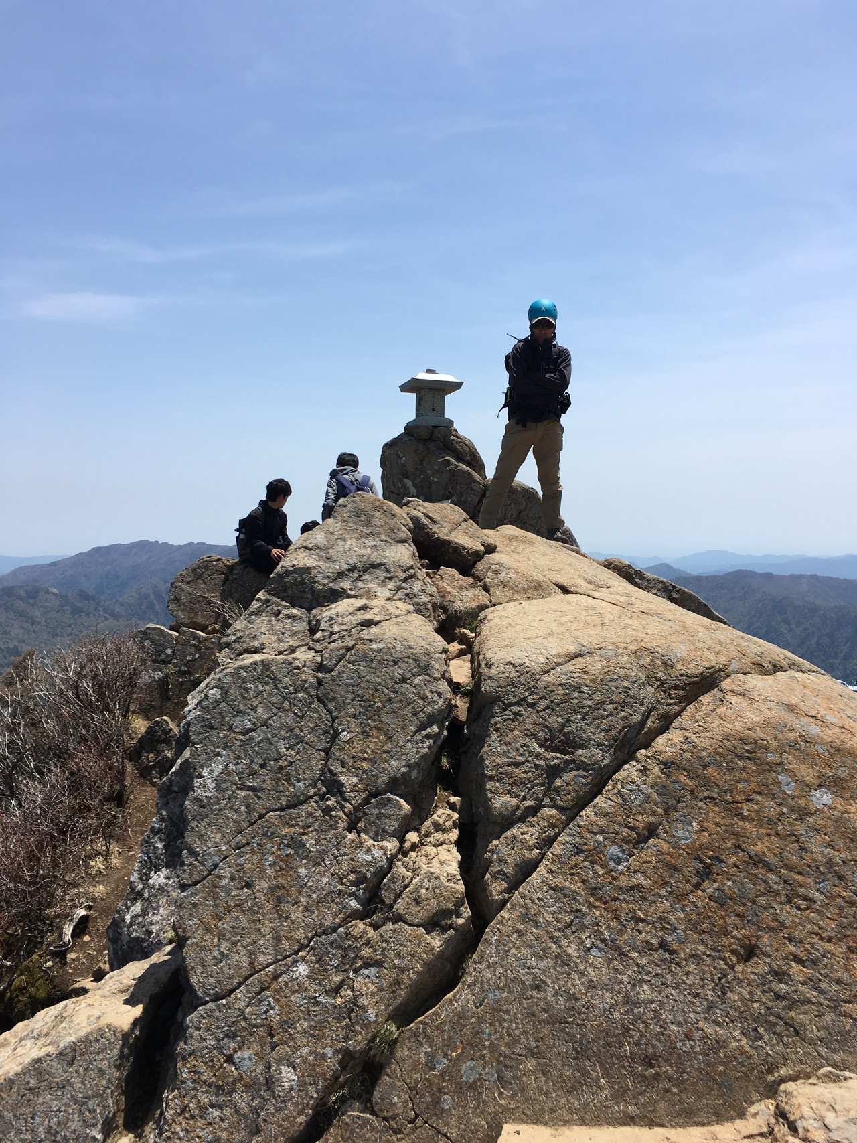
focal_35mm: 29
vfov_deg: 61.7
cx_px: 428
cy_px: 572
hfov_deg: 48.2
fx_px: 957
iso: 25
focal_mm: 4.15
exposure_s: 1/1876
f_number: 2.2
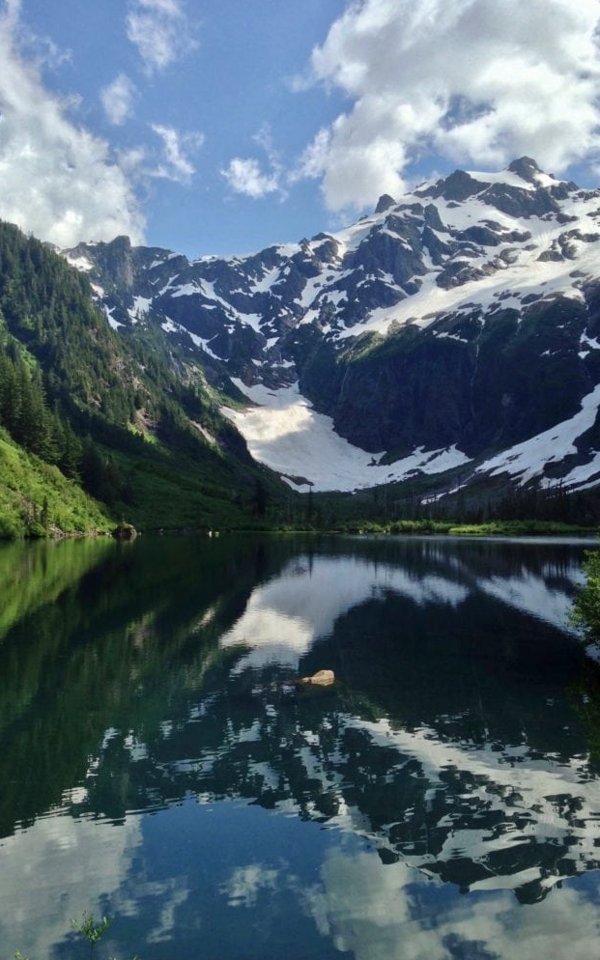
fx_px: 942
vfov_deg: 54.0
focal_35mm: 36
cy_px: 492
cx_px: 337
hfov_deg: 35.3
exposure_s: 1/1153
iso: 50
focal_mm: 4.13
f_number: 2.4
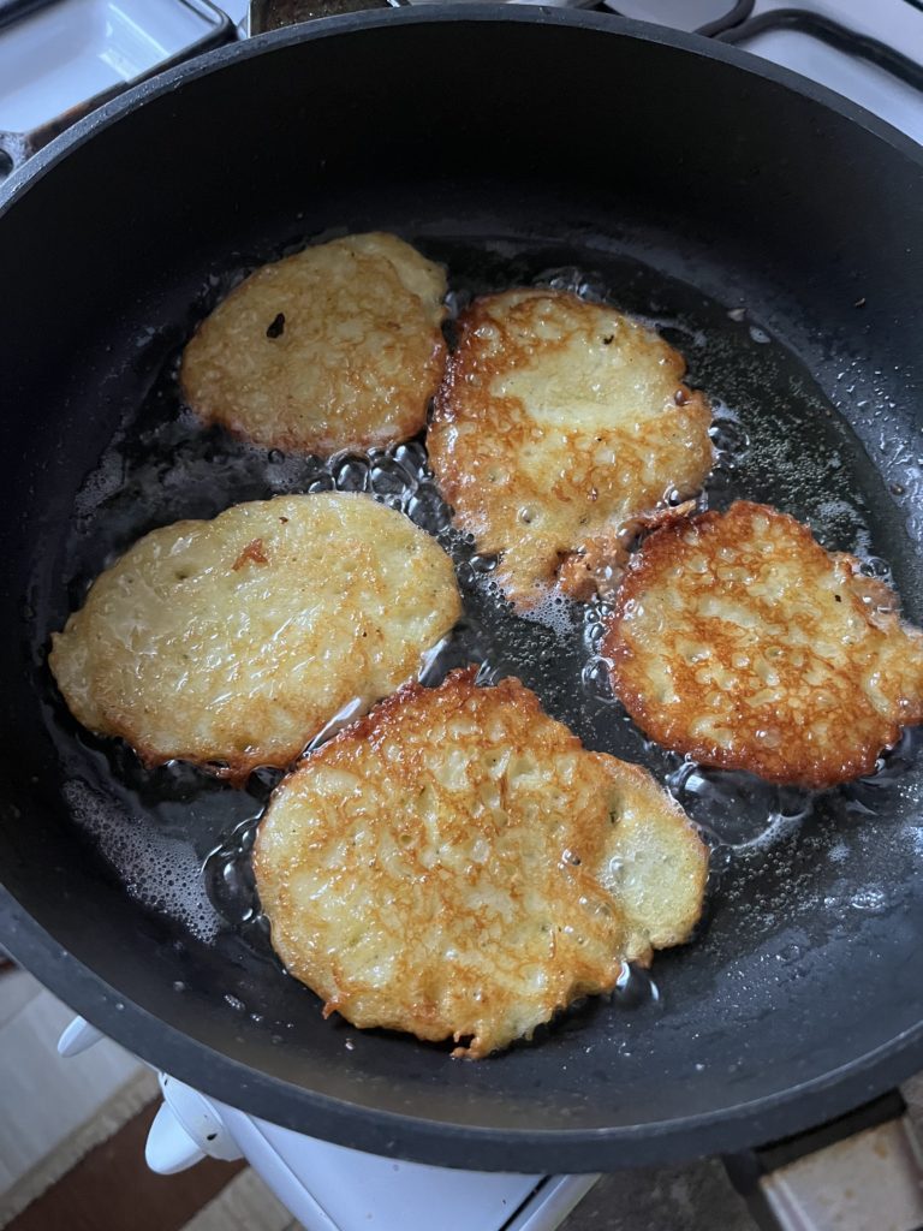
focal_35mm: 26
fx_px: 924
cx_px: 462
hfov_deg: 53.1
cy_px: 616
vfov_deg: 67.3
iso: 640
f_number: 1.6
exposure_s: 1/40
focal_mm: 5.1
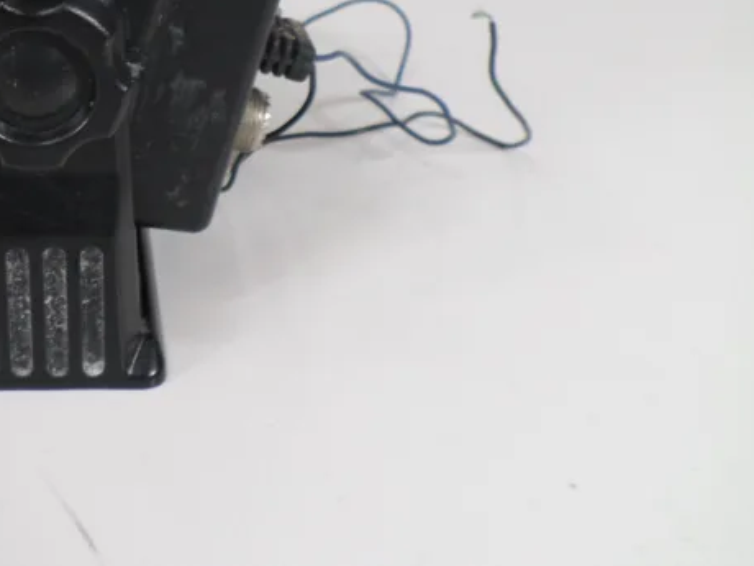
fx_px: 1067
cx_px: 20
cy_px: 16
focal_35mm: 49
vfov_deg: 28.1
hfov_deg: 35.6
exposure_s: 1/45
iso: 80
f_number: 2.5
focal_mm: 4.5
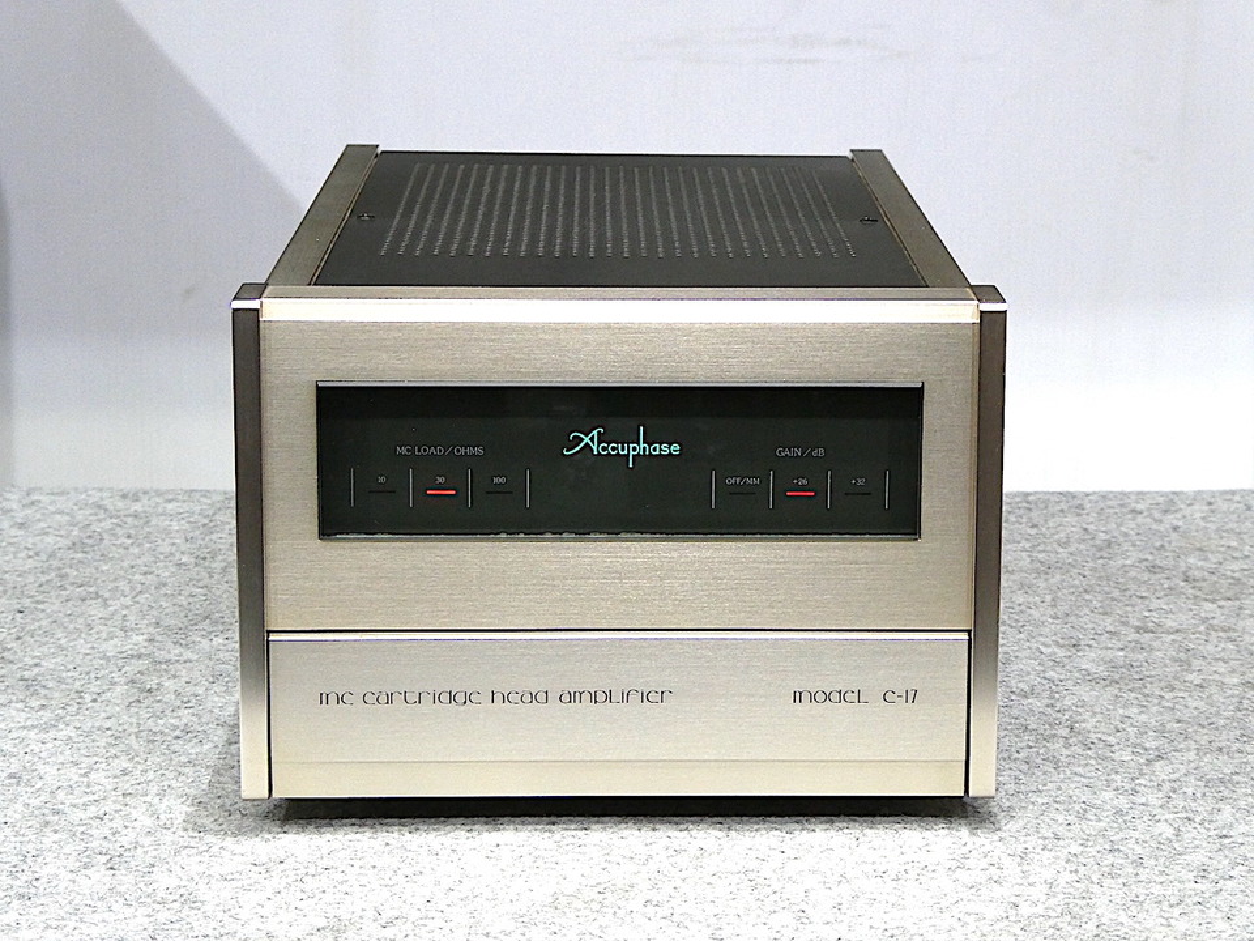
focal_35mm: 90
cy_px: 470
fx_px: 3260
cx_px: 627
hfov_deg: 21.8
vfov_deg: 16.4
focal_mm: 16.1
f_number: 5
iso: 400
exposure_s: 1/20
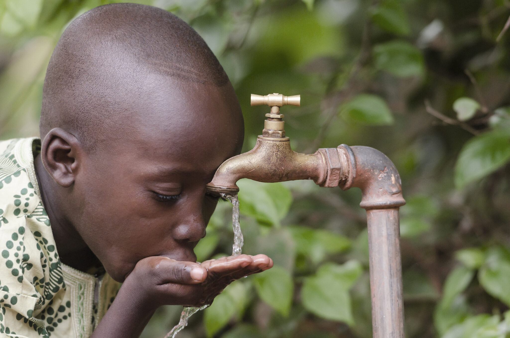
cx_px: 255
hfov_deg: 6.9
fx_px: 4241
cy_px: 169
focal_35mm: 300
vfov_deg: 4.6
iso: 250
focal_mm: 200
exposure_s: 1/250
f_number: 3.2
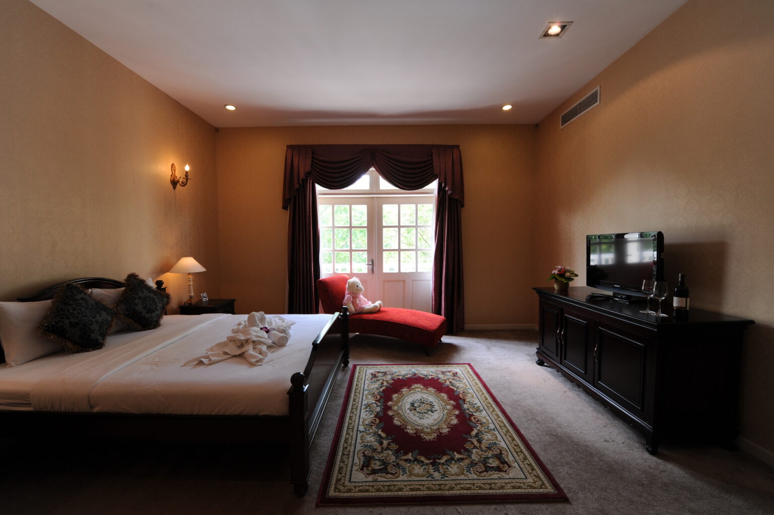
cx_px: 387
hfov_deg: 104.3
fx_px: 301
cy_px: 258
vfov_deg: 81.1
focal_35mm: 14
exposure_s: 1/25
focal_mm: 14
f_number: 8
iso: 500
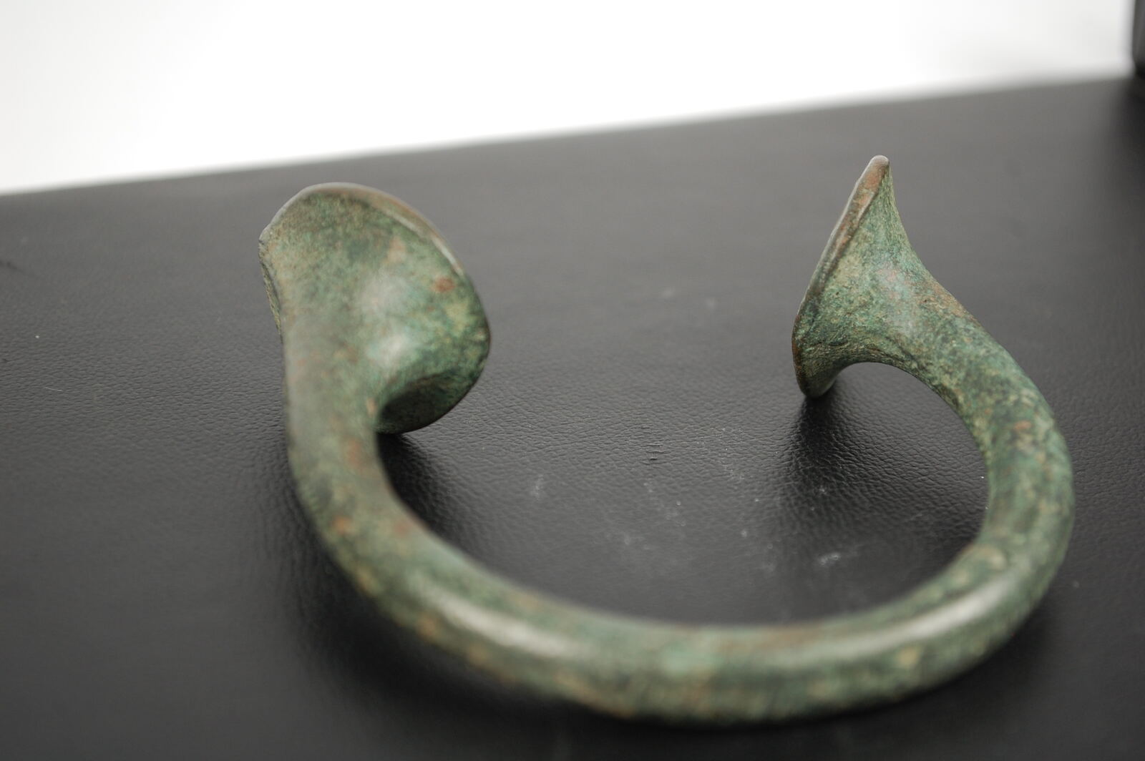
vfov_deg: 18.9
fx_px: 2288
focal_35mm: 72
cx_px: 572
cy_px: 380
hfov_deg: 28.1
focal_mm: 48
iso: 360
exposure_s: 1/125
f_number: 5.6
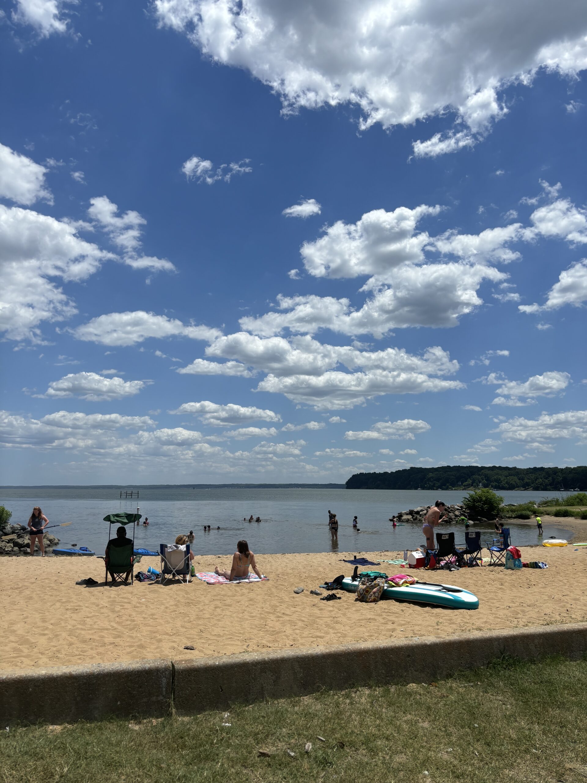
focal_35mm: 26
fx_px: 588
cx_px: 294
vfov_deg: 67.3
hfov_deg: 53.1
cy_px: 392
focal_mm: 5.96
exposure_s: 1/8333
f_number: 1.6
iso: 50
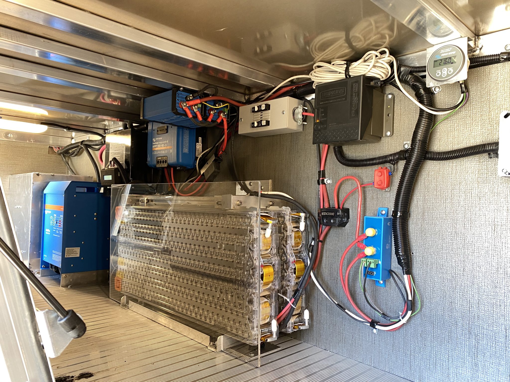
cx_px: 255
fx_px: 383
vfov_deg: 53.1
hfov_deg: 67.3
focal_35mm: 26
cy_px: 191
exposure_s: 1/88
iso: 125
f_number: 1.8
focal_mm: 4.25
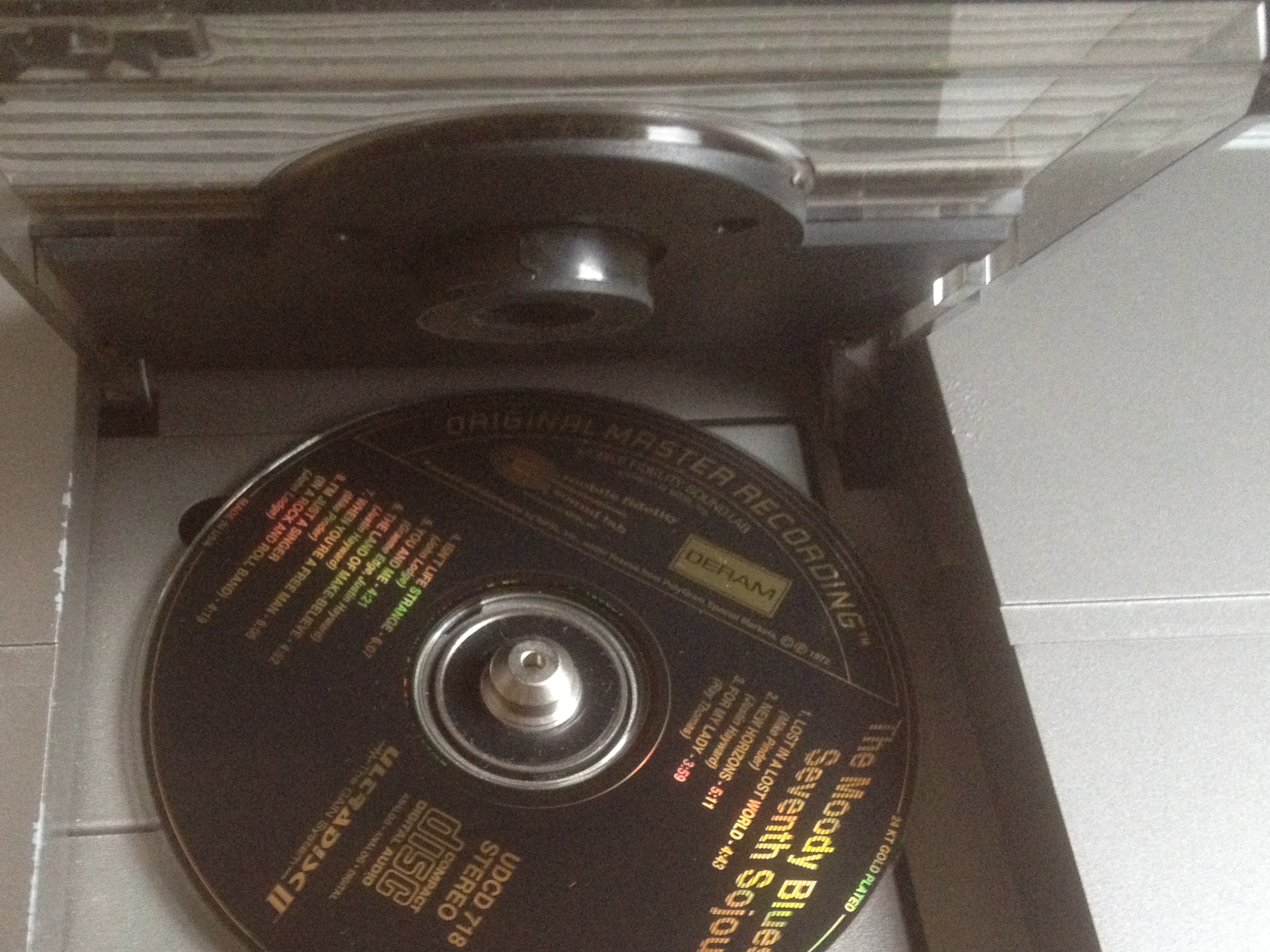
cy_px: 651
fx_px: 1761
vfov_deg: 30.0
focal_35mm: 48
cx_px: 514
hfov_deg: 39.5
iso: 400
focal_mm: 4.28
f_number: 2.4
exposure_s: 1/20
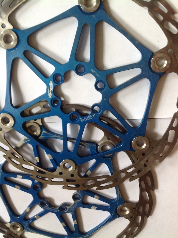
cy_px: 119
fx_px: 240
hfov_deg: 40.6
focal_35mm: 35
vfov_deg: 52.7
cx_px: 89
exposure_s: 1/15
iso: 80
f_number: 2.4
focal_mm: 4.28
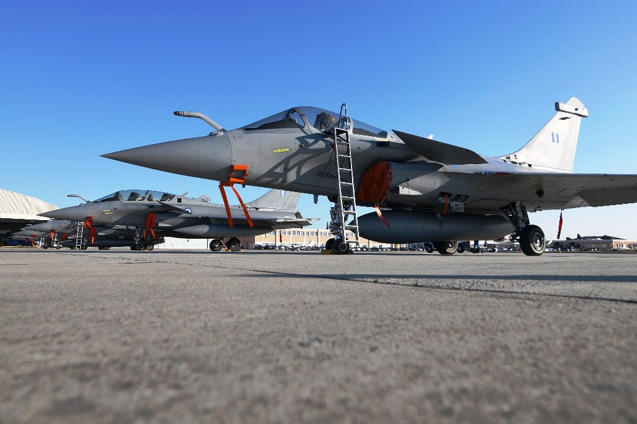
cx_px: 318
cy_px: 212
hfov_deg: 84.0
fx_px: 354
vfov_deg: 61.9
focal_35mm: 20
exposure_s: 1/1600
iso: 250
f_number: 7.1
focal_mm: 20
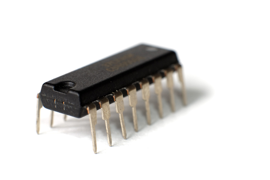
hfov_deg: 27.0
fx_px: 562
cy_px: 90
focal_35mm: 75
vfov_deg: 18.2
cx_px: 135
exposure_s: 1/60
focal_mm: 50
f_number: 11
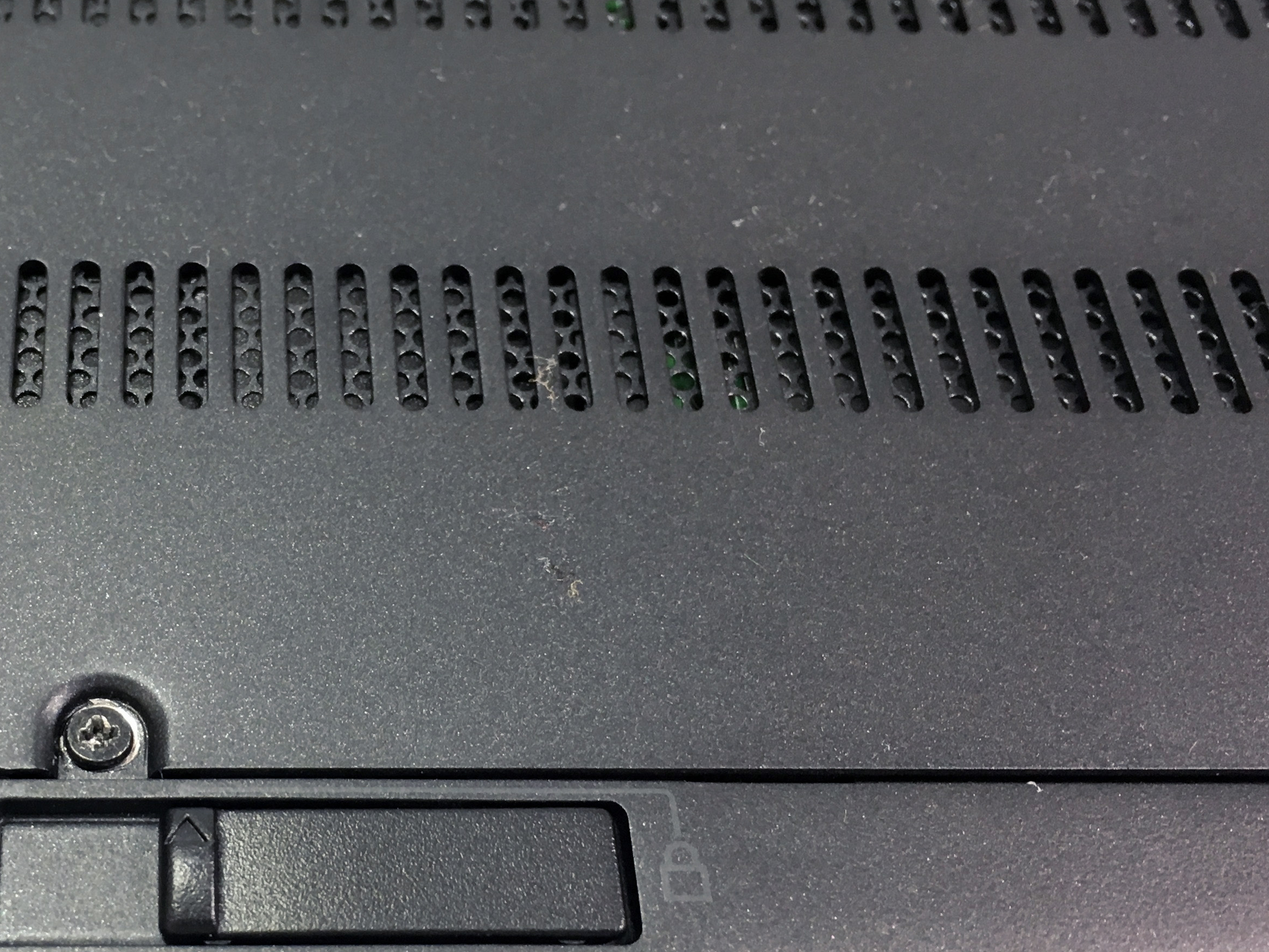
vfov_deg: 29.0
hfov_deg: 36.6
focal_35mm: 50
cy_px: 600
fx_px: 1833
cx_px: 223
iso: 100
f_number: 2.2
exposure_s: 1/33
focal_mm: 4.15
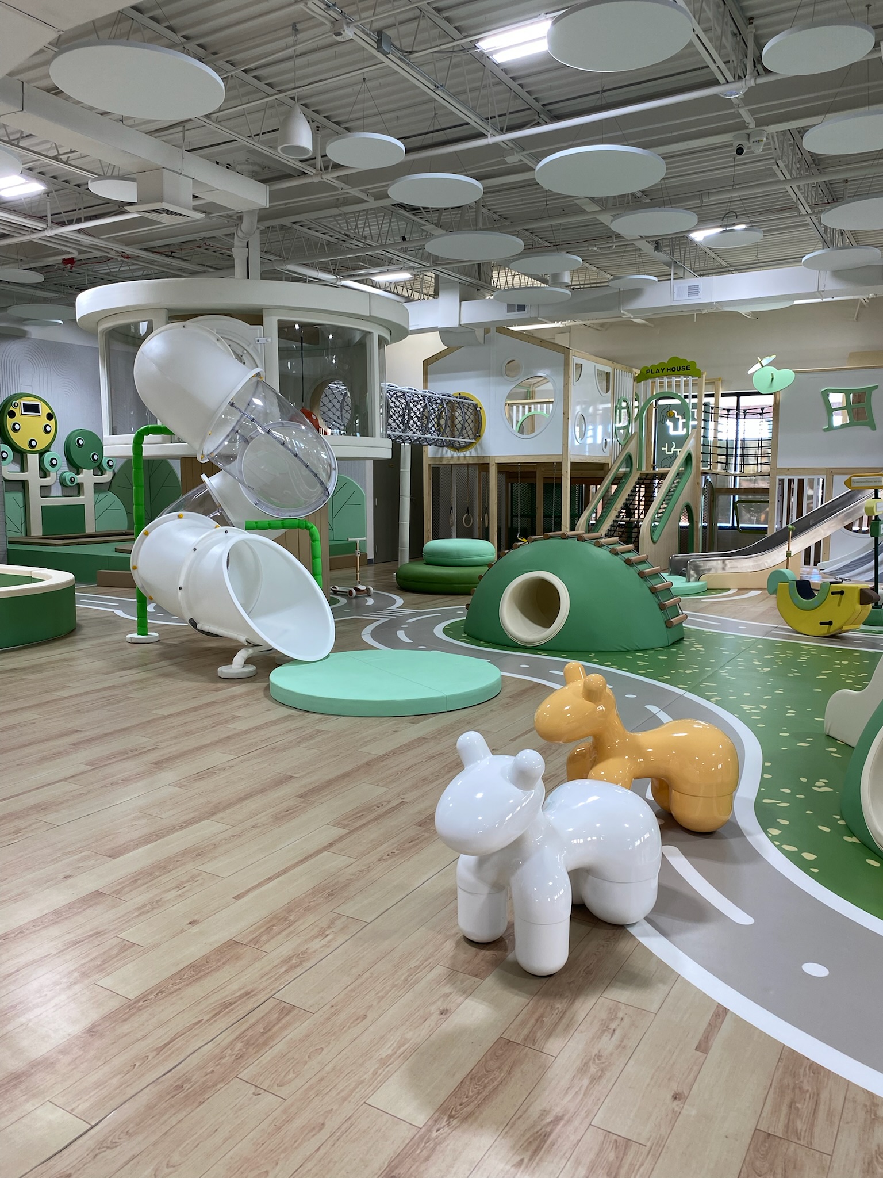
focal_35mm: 26
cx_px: 442
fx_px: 884
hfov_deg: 53.1
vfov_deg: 67.3
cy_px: 589
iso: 50
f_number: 1.8
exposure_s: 1/120
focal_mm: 4.25
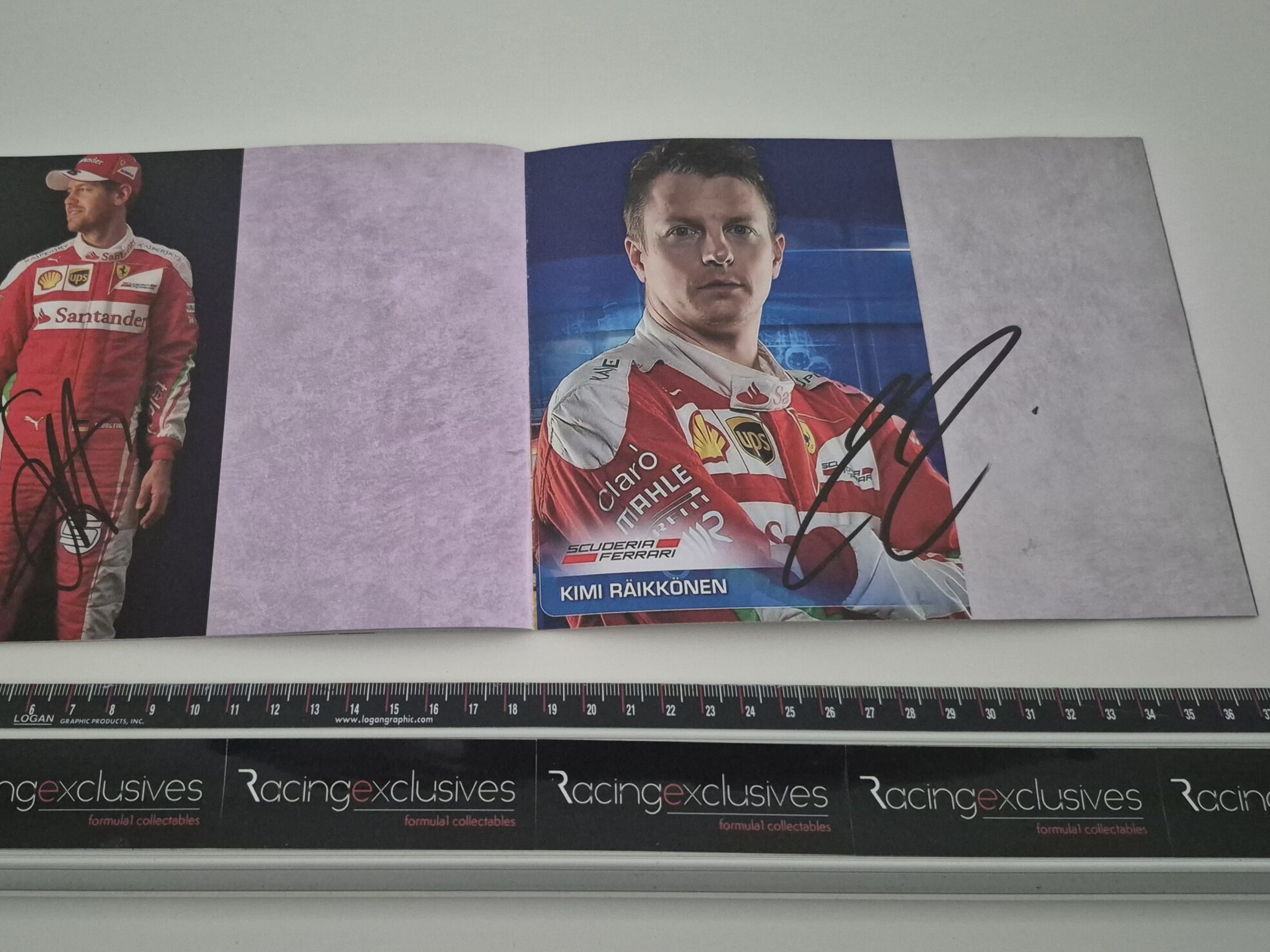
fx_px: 1101
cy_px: 451
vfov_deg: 46.8
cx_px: 543
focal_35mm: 30
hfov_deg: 59.7
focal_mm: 5.4
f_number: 1.8
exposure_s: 1/50
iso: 2000
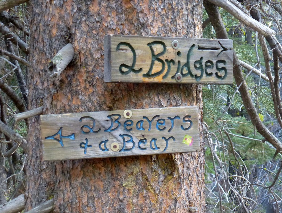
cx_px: 141
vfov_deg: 15.4
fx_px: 783
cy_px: 106
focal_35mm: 96
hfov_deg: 20.4
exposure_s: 1/25
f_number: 5
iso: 400
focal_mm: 17.3
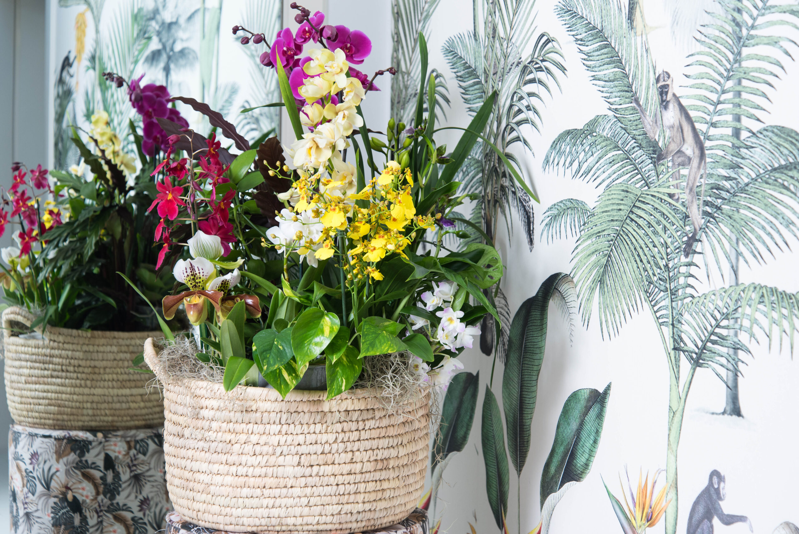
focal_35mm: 65
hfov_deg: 30.9
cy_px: 267
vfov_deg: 20.9
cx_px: 400
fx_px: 1443
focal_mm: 65
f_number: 4.5
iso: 200
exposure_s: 1/100
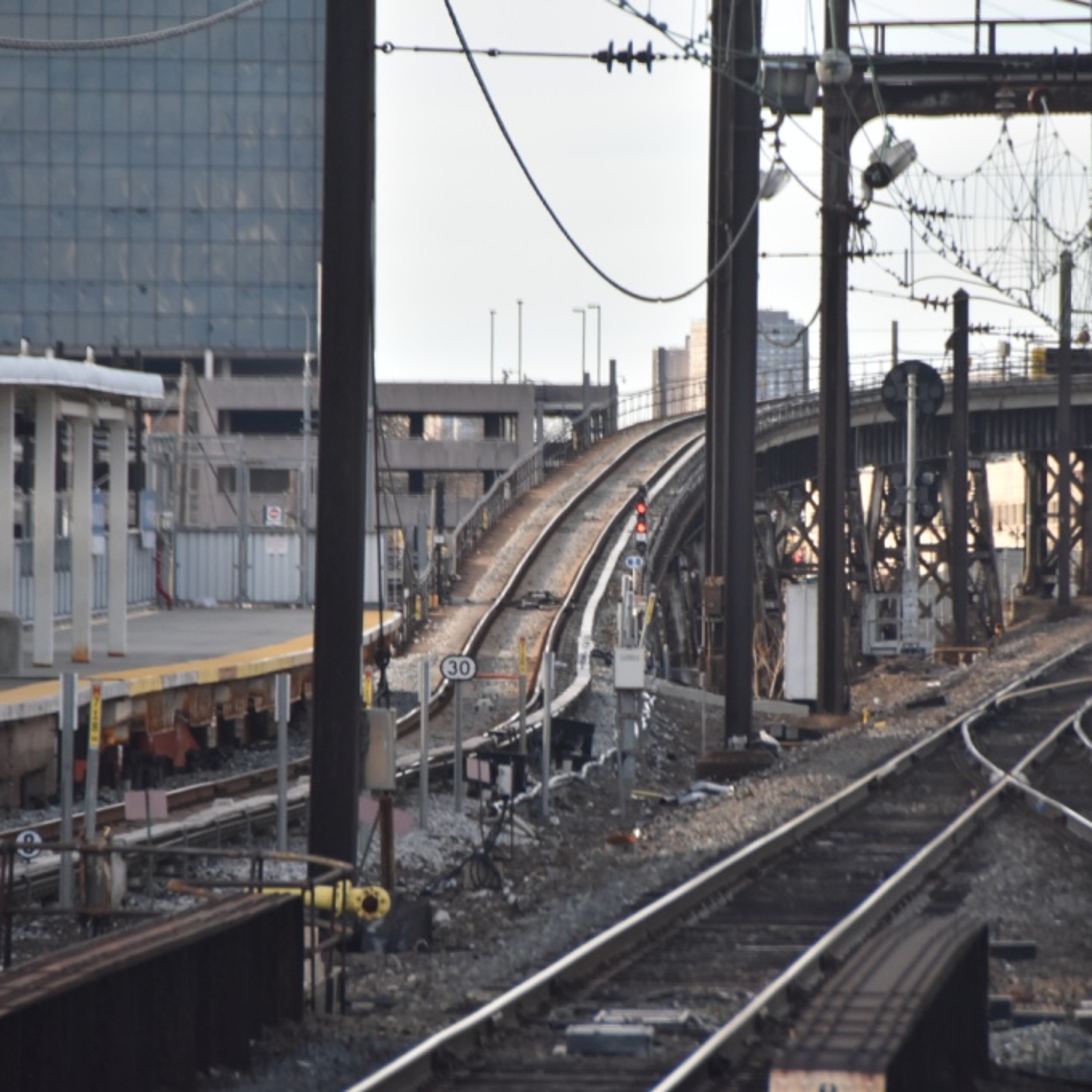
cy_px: 545
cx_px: 591
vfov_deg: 4.6
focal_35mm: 384
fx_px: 13705
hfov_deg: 4.6
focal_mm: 200
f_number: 5.6
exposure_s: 1/400
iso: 800
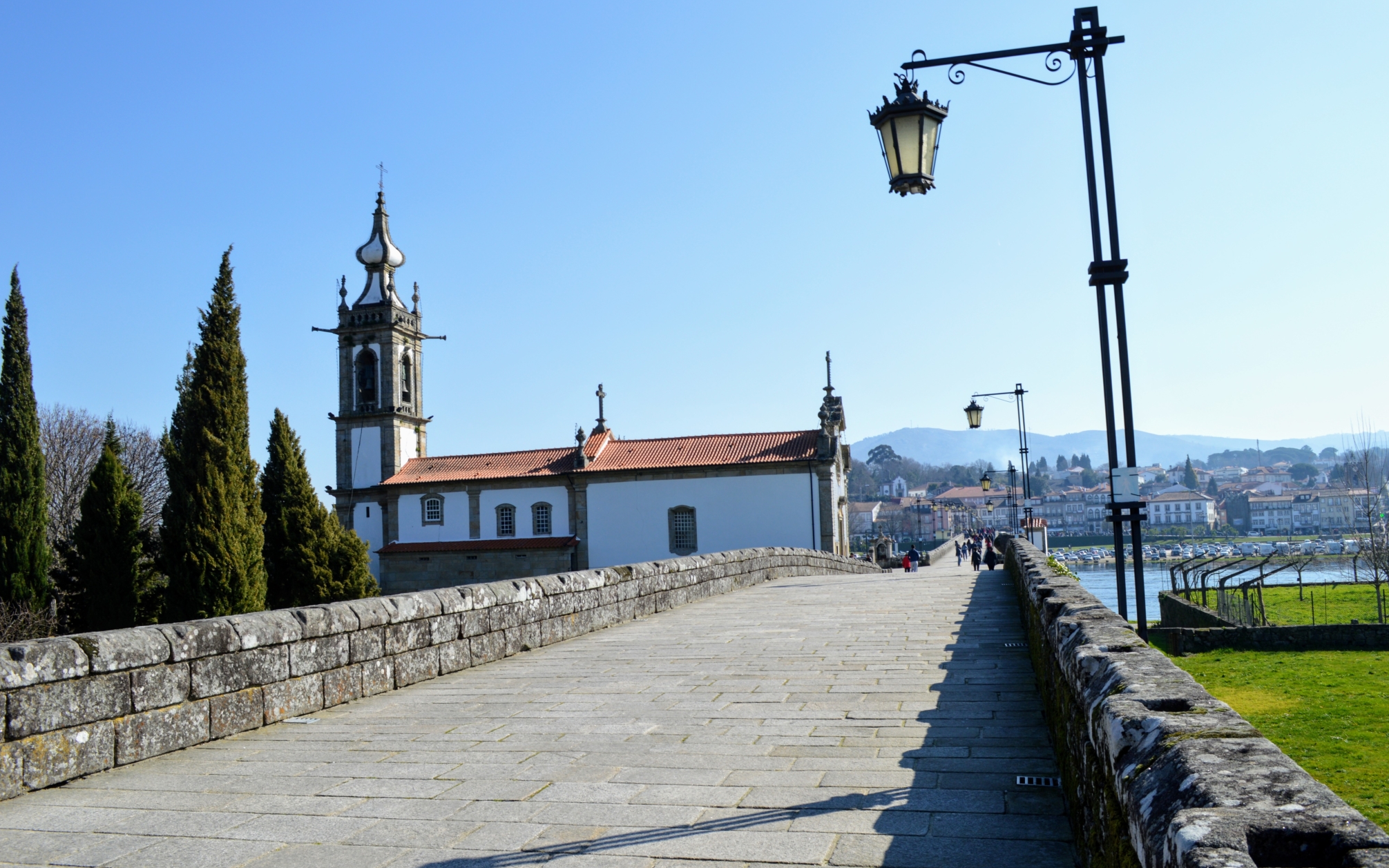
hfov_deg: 66.5
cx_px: 706
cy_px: 452
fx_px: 1060
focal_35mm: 28
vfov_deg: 44.5
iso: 100
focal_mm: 18
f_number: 8
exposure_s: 1/250
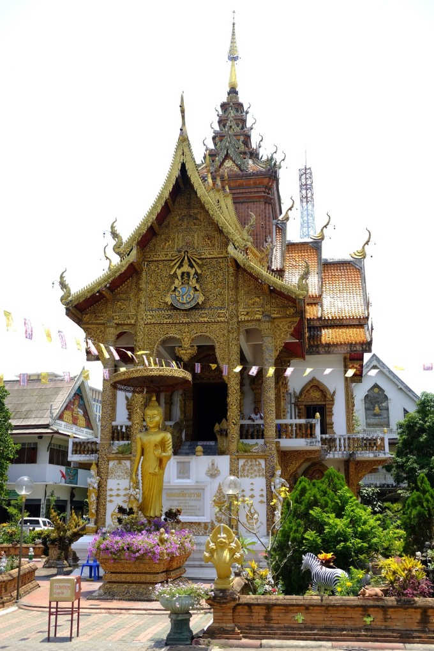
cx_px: 217
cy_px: 326
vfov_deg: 53.1
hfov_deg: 36.9
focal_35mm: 36
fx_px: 651
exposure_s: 1/680
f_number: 3.2
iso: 100
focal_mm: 24.3
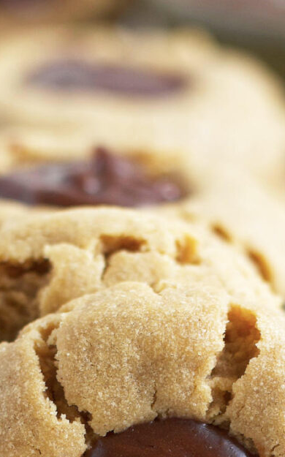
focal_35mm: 188
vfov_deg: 10.9
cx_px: 168
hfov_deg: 7.0
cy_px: 556
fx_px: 2339
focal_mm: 50
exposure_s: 1/160
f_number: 2.8
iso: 100
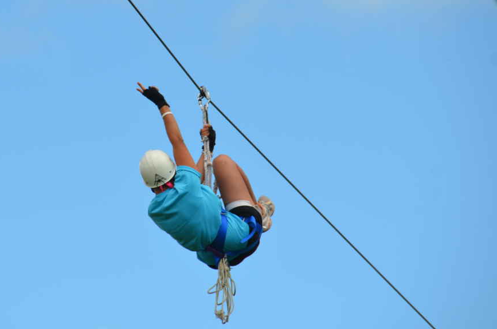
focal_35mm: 415
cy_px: 131
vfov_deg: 3.3
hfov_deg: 5.0
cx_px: 171
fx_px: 5720
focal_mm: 200
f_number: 6.3
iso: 200
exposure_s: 1/640
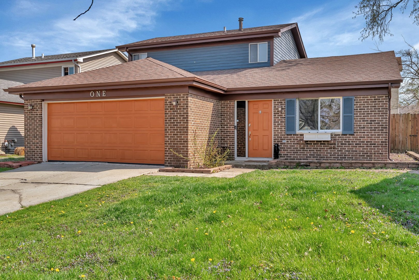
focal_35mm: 31
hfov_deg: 60.3
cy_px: 140
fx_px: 361
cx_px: 210
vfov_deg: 42.3
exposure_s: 1/200
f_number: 9
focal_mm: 31
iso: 400
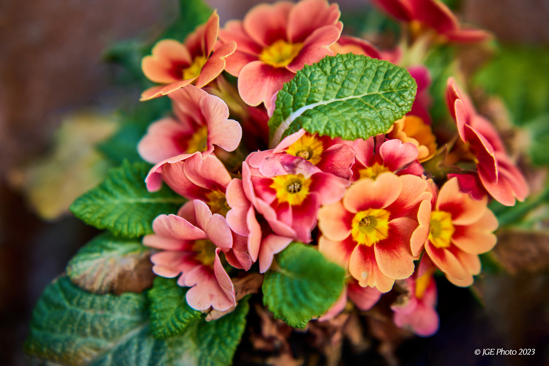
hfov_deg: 27.0
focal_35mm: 75
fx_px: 1144
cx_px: 274
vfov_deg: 18.2
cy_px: 183
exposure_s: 1/160
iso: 100
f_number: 2.8
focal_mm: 75
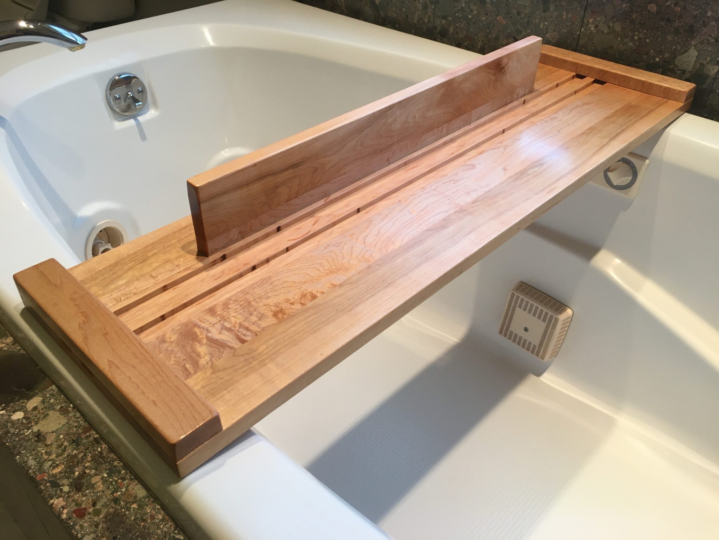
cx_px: 360
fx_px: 602
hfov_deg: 61.7
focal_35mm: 29
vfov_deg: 48.2
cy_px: 270
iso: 40
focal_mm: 4.15
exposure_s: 1/30
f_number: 2.2
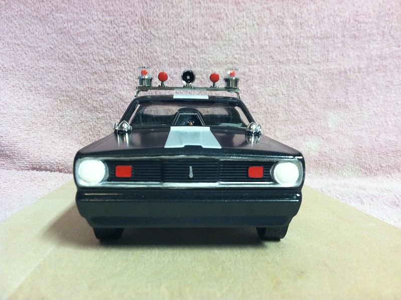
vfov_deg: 40.6
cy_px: 150
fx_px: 405
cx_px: 200
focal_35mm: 35
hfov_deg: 52.7
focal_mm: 3.85
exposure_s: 1/15
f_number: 2.8
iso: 200
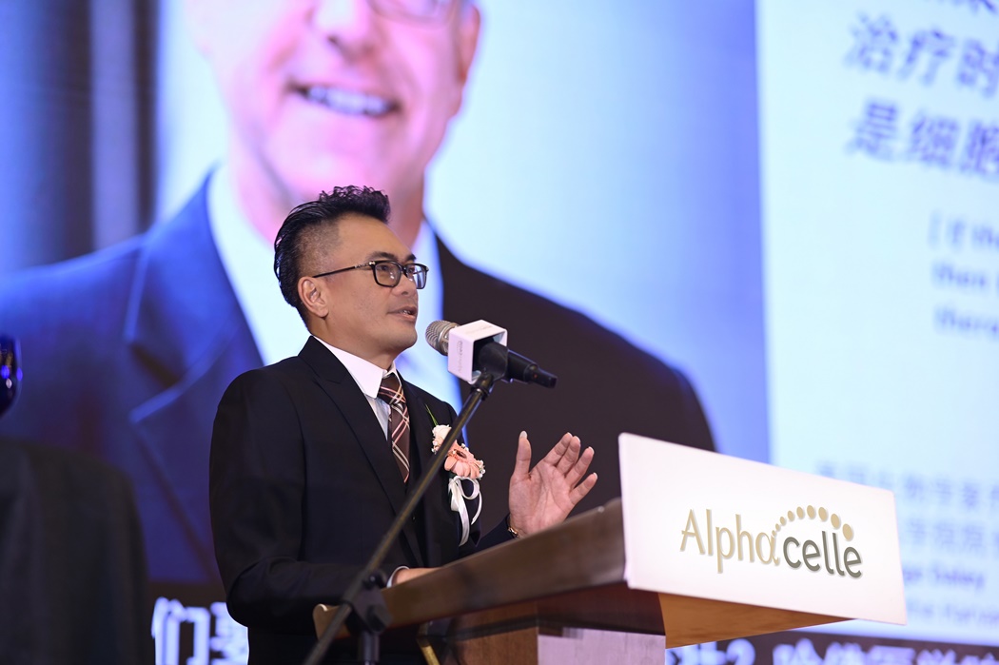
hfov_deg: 23.9
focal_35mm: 85
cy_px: 332
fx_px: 2358
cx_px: 500
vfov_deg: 16.1
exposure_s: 1/100
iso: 400
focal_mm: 85
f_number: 1.8
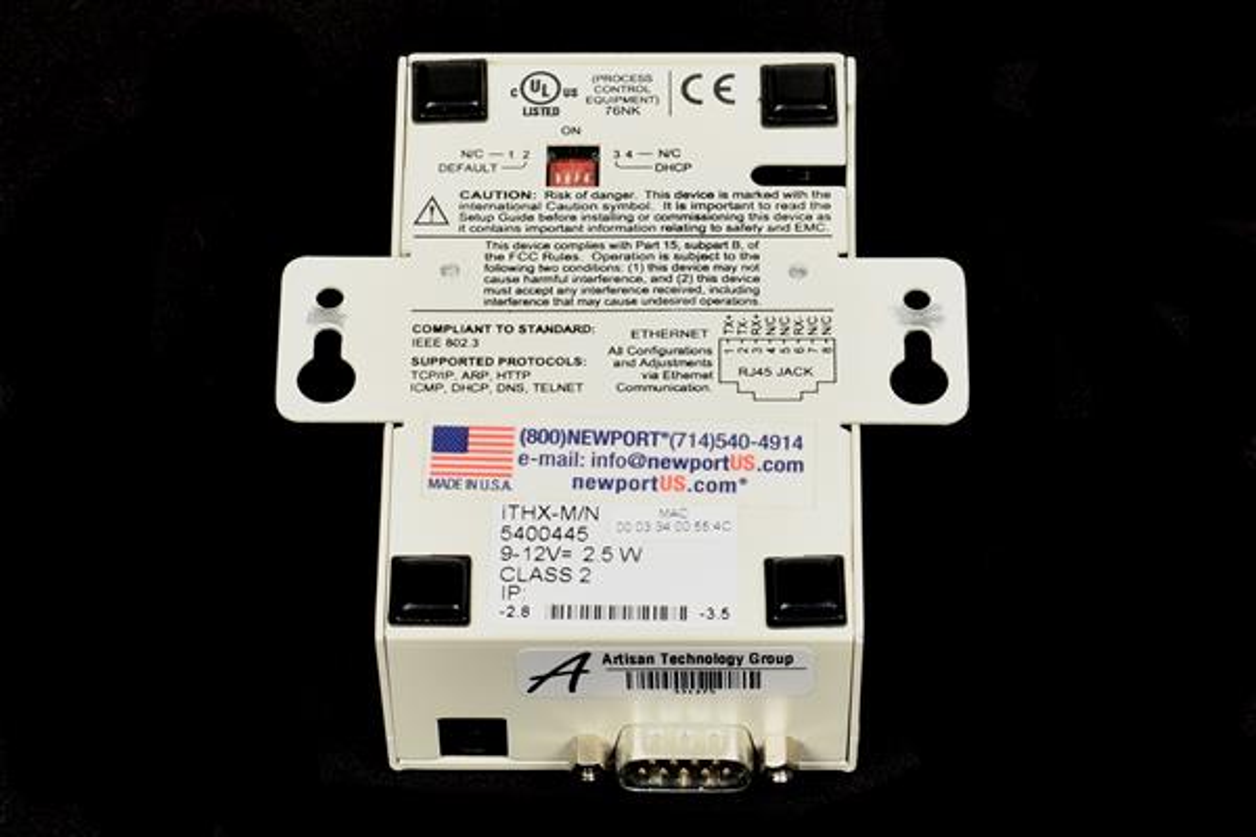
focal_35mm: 82
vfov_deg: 16.6
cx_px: 628
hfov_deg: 24.6
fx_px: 2878
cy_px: 418
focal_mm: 55
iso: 200
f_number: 13
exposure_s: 1/200
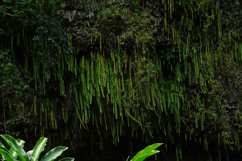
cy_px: 80
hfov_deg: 29.2
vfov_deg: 19.7
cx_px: 121
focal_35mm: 69
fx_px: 464
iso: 1250
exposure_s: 1/160
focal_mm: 69
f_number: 11
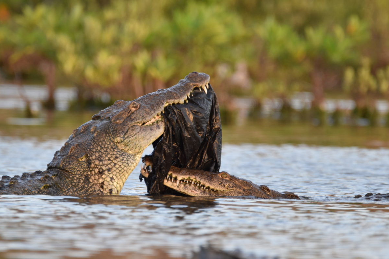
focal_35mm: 1158
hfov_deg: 1.8
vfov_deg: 1.2
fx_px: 12512
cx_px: 166
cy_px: 120
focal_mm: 600
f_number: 6.3
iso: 400
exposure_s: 1/100
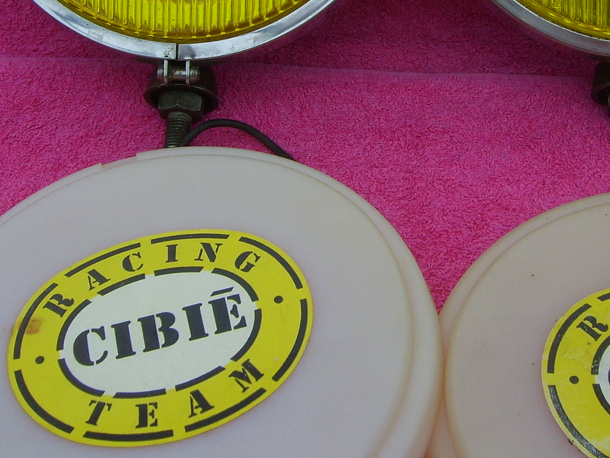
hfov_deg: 26.2
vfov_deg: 19.4
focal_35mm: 74
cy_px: 17
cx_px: 409
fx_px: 1304
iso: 50
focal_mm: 7.8
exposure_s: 1/320
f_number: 6.4
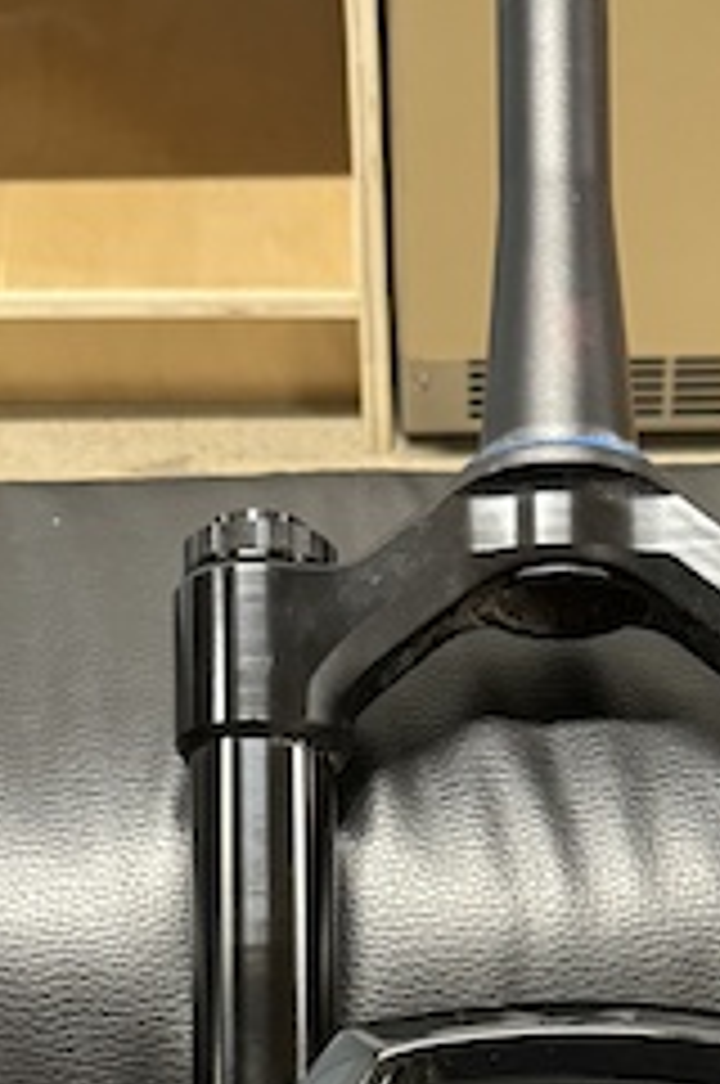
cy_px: 1399
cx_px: 590
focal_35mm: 83
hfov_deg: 16.3
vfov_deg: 22.1
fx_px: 2497
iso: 640
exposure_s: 1/60
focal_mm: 6.76
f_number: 1.78
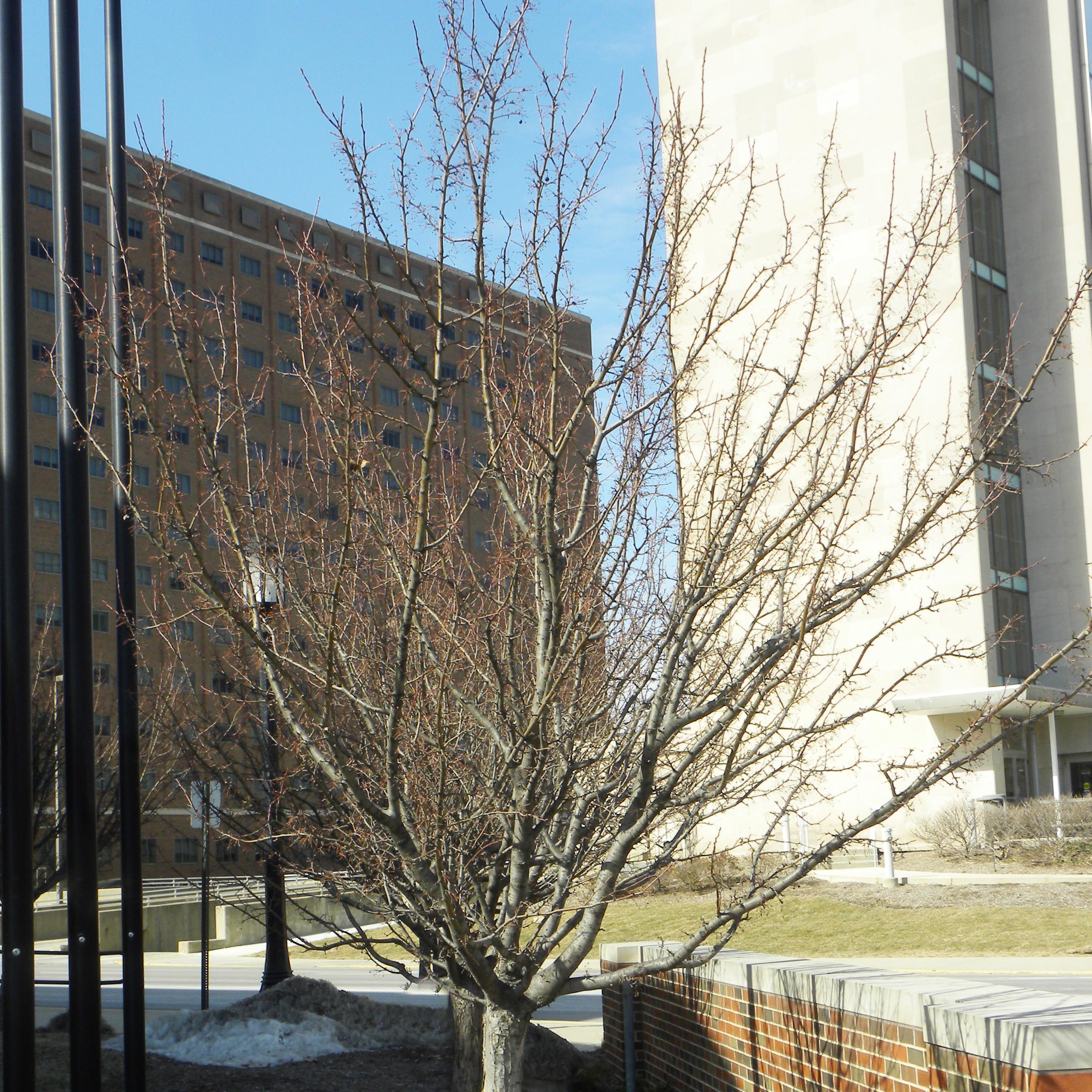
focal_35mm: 53
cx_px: 539
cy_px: 694
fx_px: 1892
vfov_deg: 32.0
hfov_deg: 32.2
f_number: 5.6
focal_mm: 7.3
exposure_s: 1/267
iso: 64
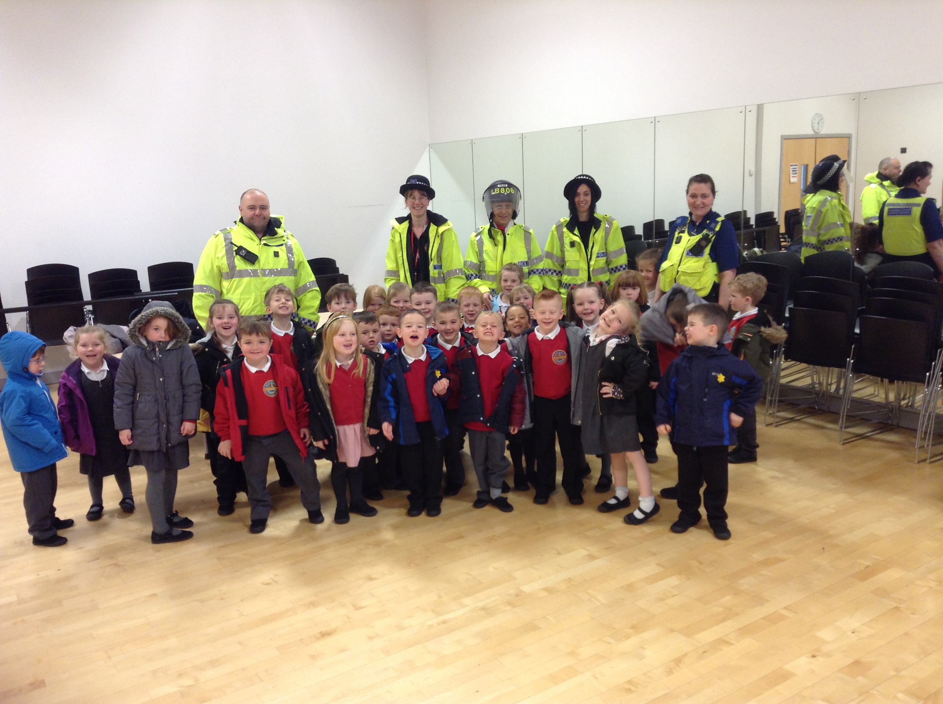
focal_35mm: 33
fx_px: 898
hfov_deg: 55.4
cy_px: 352
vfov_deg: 42.8
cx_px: 472
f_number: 2.4
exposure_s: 1/24
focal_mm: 3.3
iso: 50
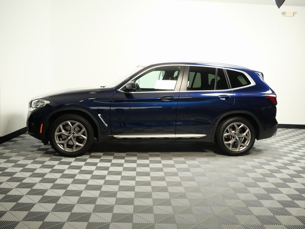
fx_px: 300
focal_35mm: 34
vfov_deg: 41.8
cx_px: 152
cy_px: 114
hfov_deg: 54.0
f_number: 3.8
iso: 200
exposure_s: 1/200
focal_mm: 17
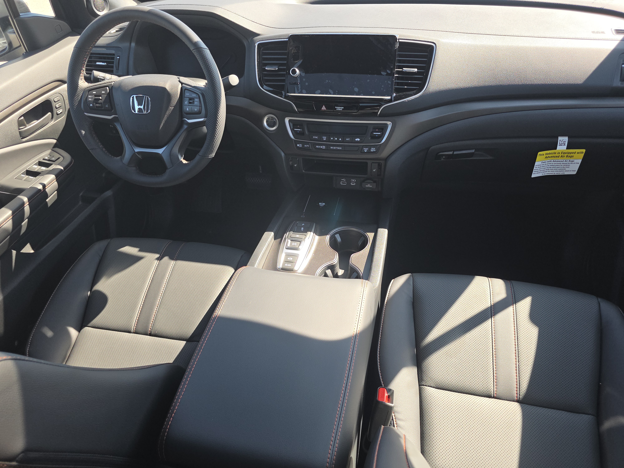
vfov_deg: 58.9
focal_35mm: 23
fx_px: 415
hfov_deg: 73.9
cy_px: 234
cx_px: 312
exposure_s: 1/359
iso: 50
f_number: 1.7
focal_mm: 6.3
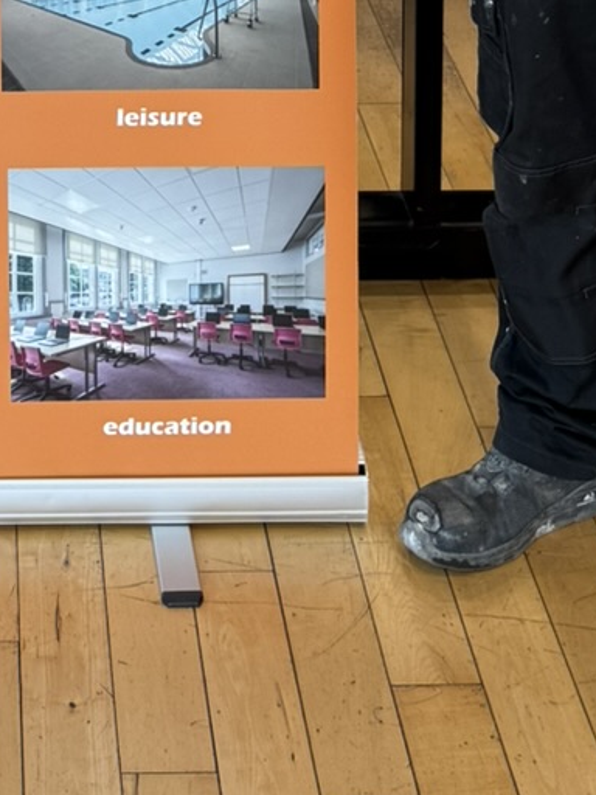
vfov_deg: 17.5
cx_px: 20
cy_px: -534
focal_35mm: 96
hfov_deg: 15.2
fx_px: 2204
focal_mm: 6.76
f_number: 1.78
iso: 80
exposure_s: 1/100
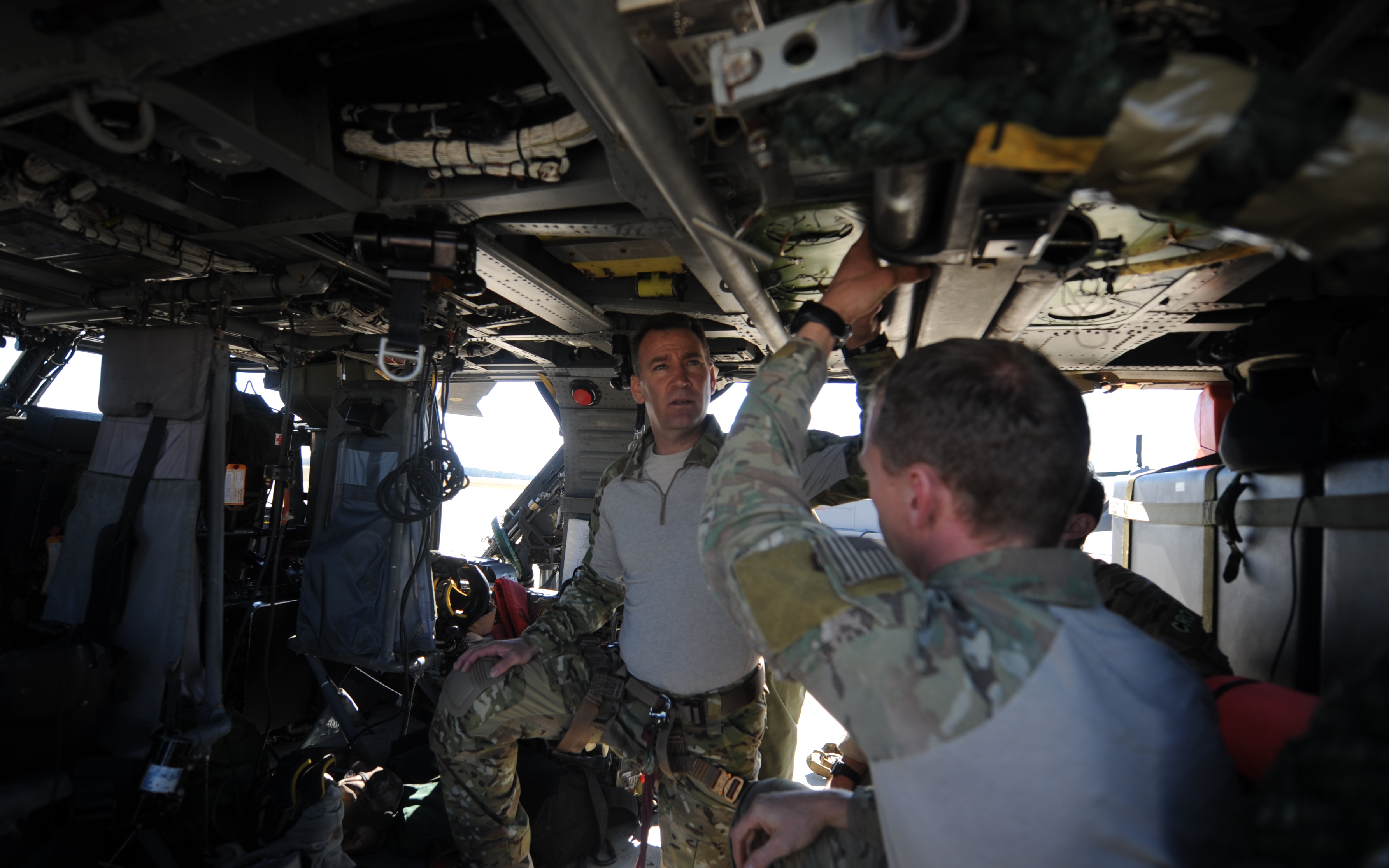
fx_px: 644
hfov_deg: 93.9
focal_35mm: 17
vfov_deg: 68.0
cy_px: 452
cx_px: 609
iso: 160
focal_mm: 14
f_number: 2.8
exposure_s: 1/500
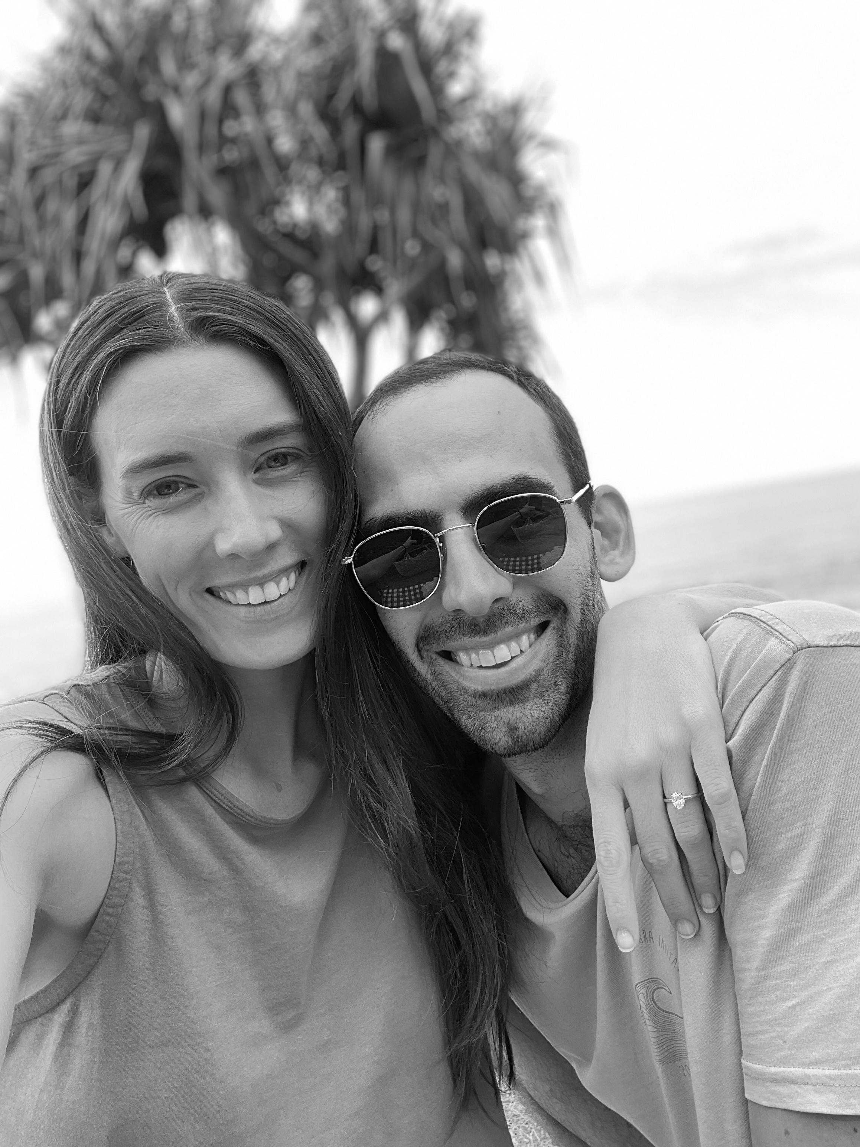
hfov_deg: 46.8
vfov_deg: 60.0
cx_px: 430
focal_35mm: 30
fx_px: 994
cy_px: 574
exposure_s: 1/152
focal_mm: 2.71
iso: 25
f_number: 2.2
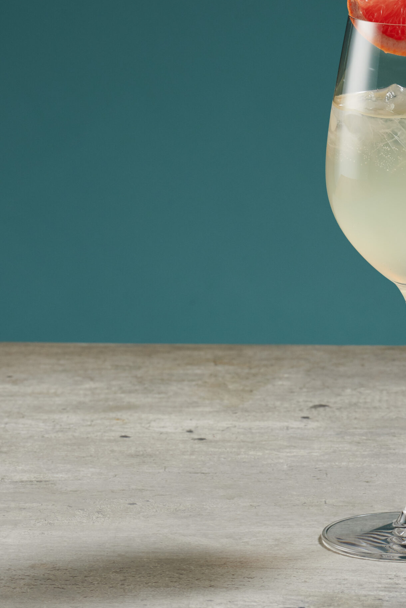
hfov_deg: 3.1
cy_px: 193
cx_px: 407
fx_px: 7580
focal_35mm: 448
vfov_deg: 4.6
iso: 200
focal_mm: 200
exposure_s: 1/200
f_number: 14
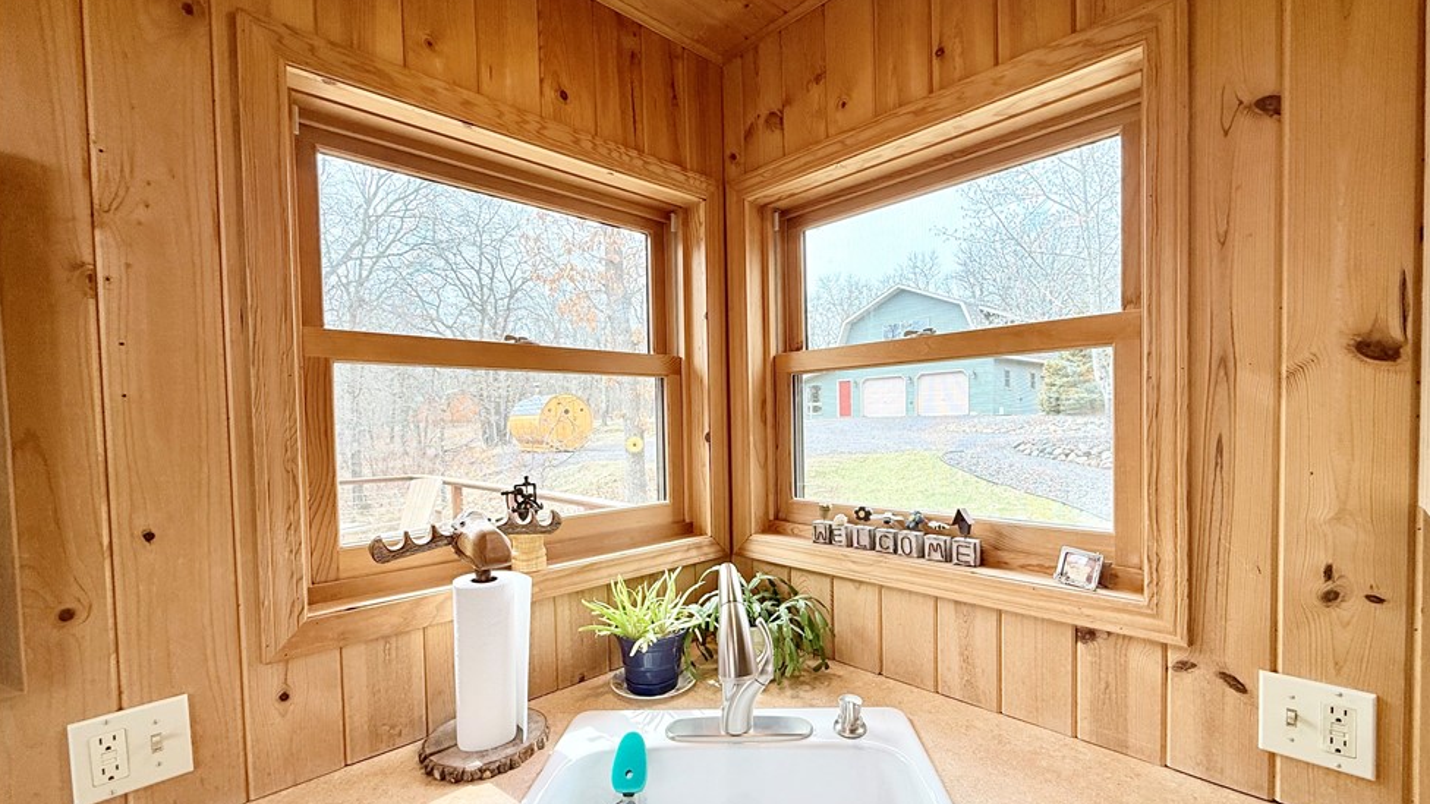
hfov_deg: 99.3
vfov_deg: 67.0
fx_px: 607
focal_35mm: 16
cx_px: 741
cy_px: 438
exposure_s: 1/171
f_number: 2.2
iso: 64
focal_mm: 2.22
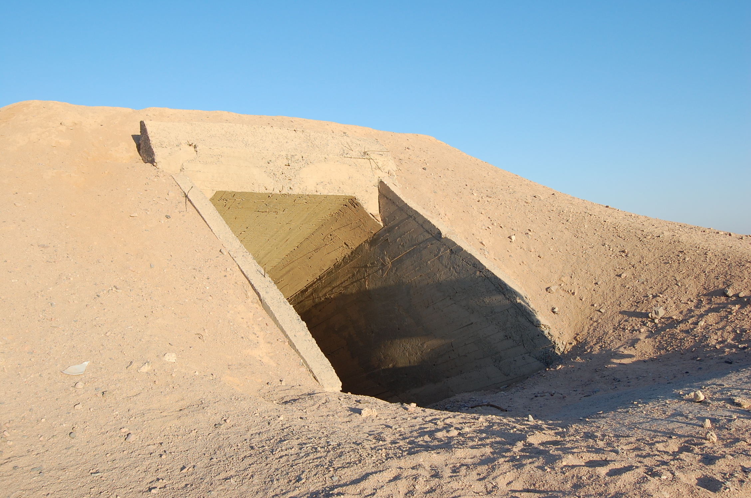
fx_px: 625
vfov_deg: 43.5
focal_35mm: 30
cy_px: 249
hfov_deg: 62.0
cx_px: 376
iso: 200
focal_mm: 20
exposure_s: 1/250
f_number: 8
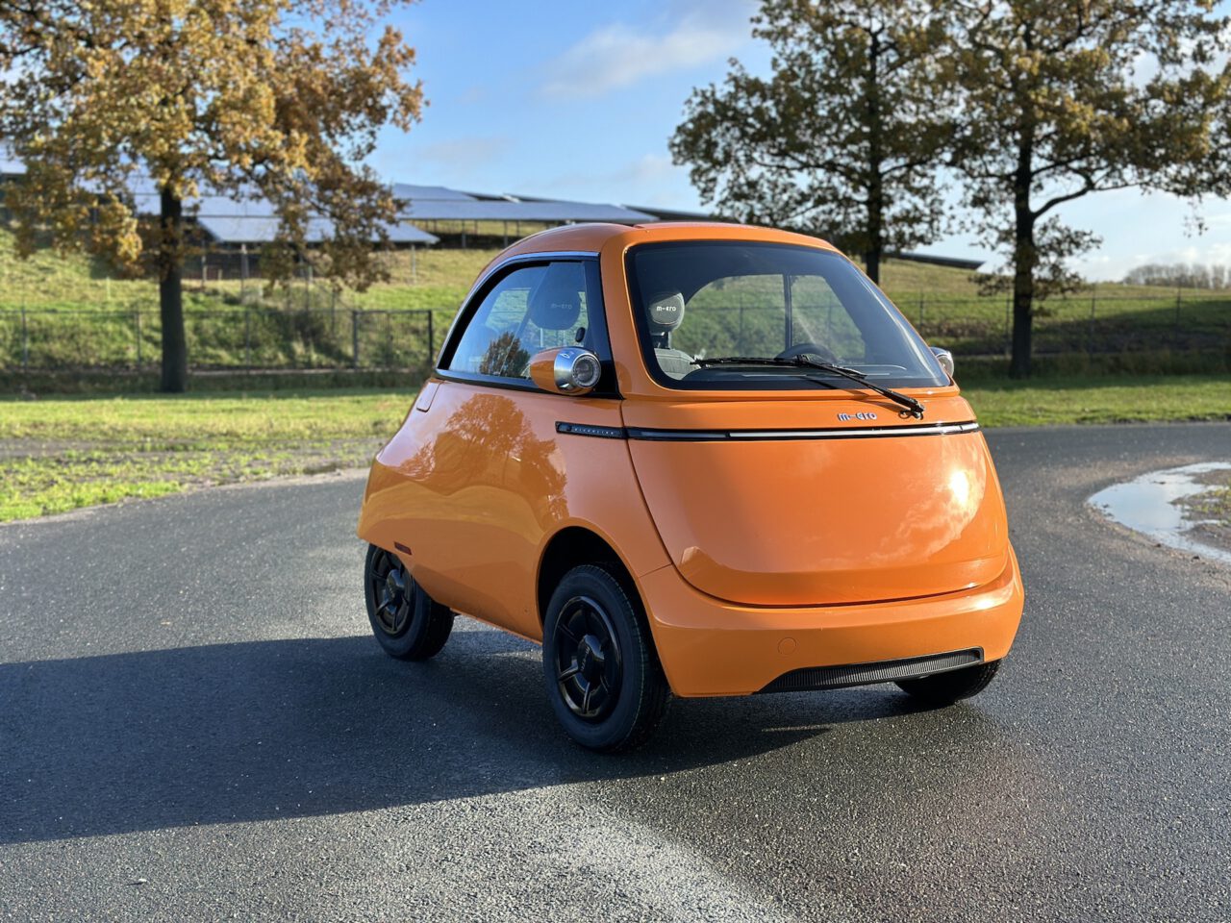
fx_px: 1707
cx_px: 616
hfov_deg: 39.7
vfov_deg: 30.3
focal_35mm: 48
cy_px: 462
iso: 100
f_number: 1.78
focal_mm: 6.86
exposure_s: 1/1721
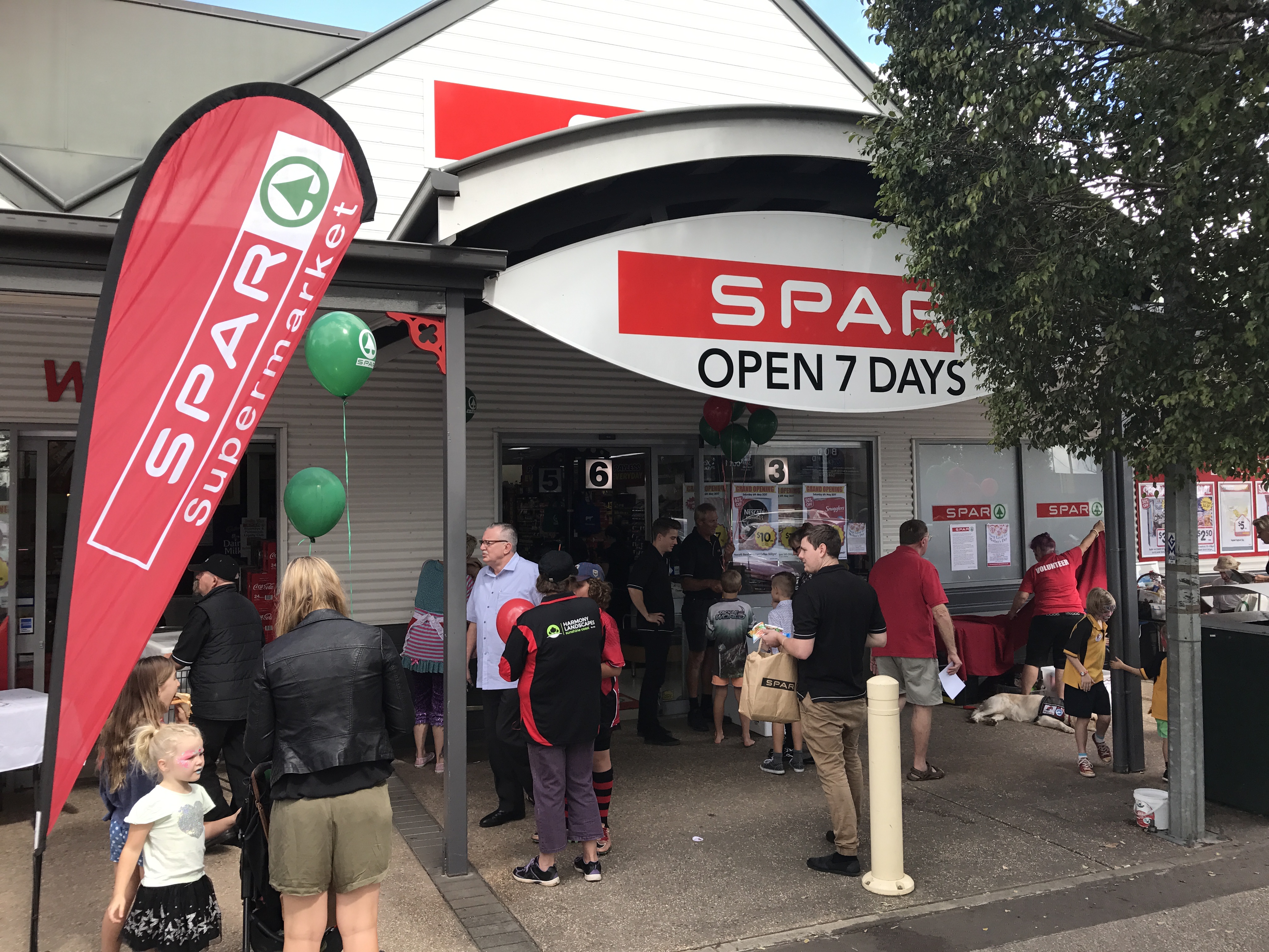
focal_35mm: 28
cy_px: 476
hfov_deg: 63.4
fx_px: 1026
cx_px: 634
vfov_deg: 49.7
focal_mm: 3.99
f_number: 1.8
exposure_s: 1/499
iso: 20
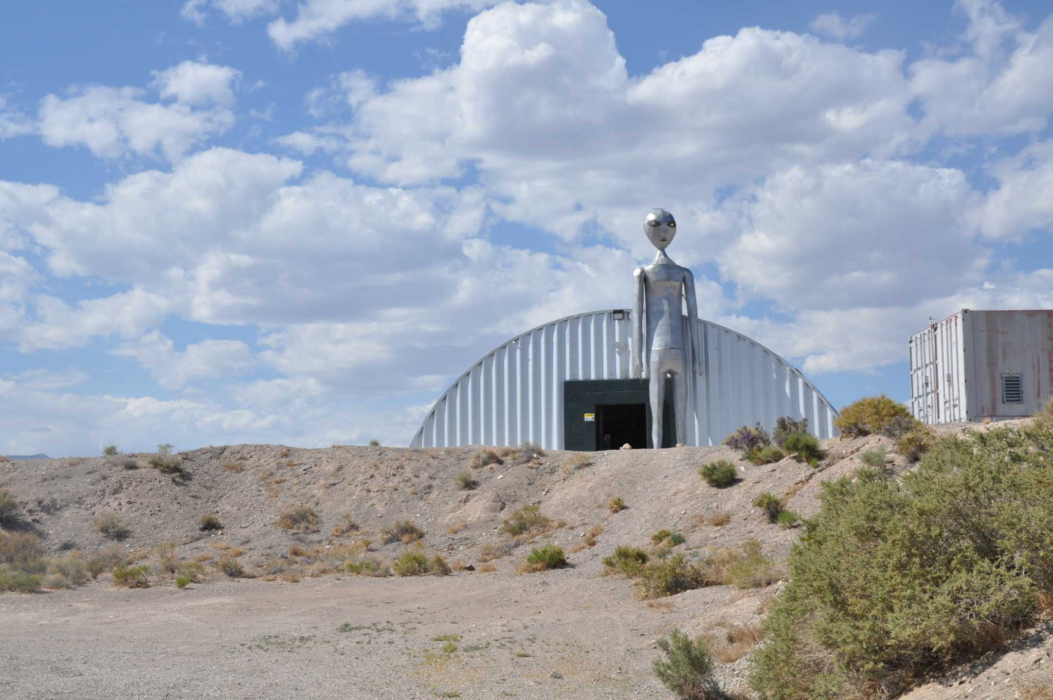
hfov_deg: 35.1
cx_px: 526
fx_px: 1665
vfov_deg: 23.7
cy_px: 350
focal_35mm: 57
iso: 200
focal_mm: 38
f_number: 10
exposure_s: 1/400
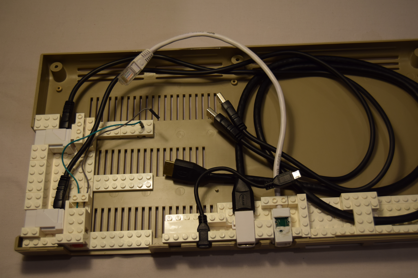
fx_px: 540
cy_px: 139
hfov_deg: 42.3
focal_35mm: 46
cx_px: 209
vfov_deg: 28.9
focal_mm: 31
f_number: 4.5
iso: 400
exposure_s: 1/80
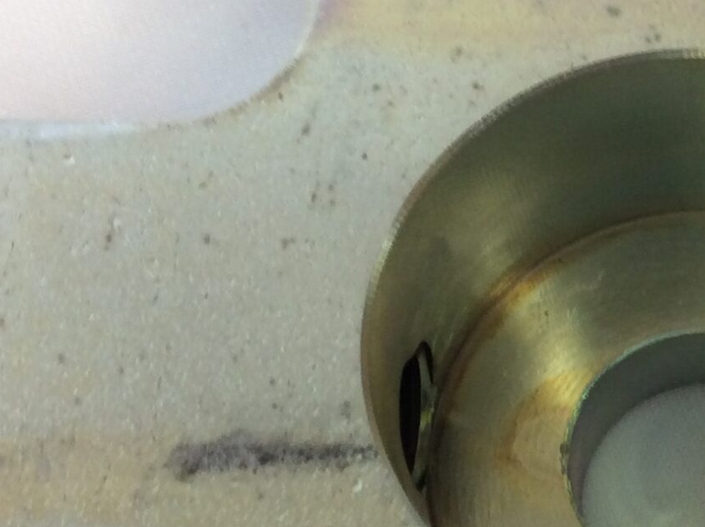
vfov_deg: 15.1
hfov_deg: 18.9
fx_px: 1972
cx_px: 888
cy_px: 451
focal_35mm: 97
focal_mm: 3.3
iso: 50
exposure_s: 1/24
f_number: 2.4
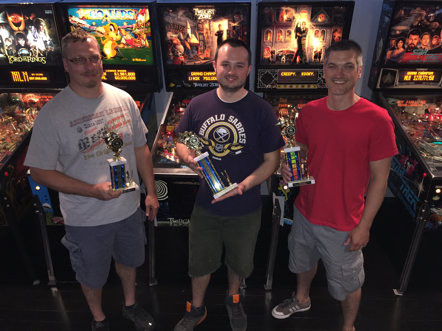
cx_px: 221
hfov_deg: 61.7
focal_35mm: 29
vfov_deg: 48.2
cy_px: 166
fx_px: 370
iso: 250
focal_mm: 4.15
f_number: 2.2
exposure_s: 1/16
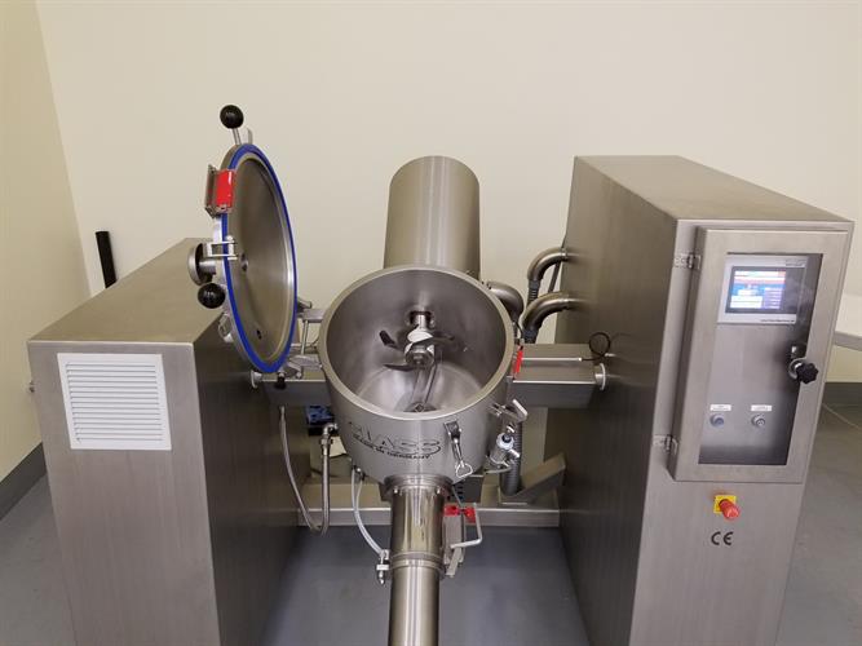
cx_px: 431
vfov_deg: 53.0
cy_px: 323
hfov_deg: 67.3
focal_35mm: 26
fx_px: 647
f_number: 1.7
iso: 125
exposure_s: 1/33
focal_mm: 4.2
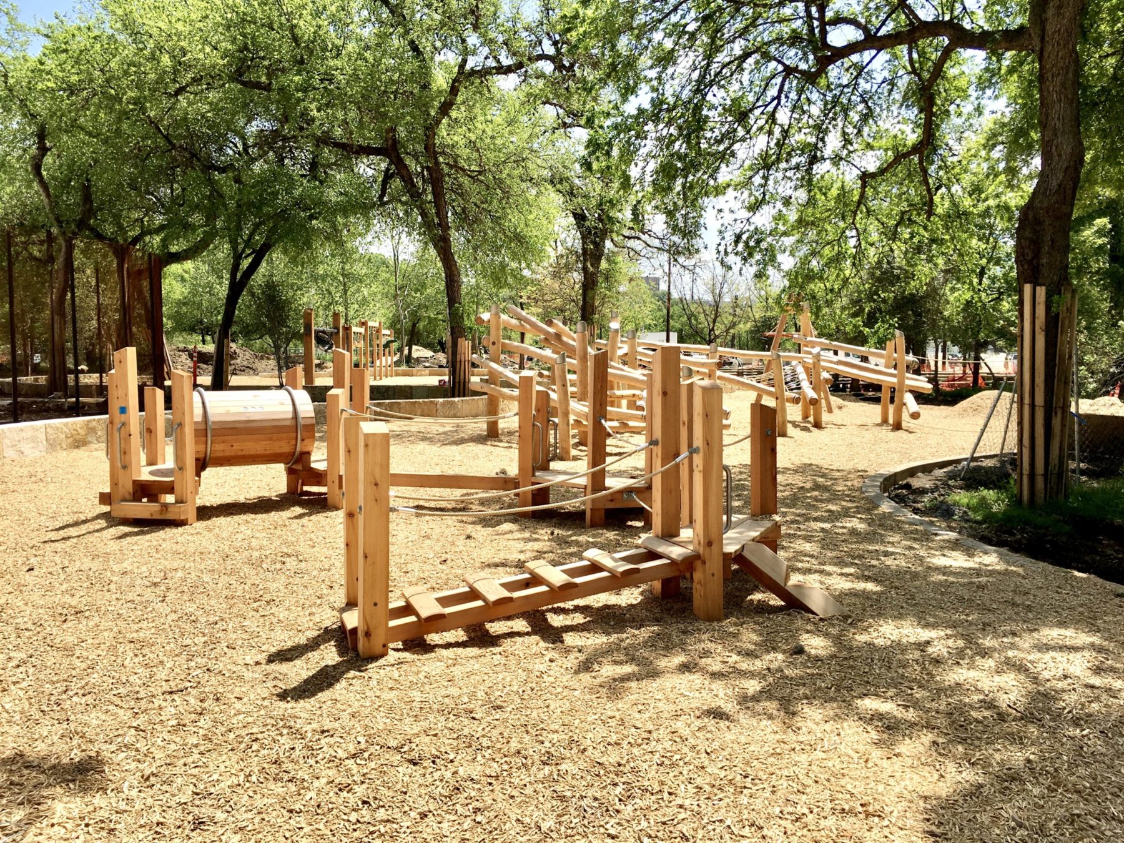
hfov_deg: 61.7
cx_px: 562
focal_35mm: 29
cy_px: 422
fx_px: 942
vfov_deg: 48.2
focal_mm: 4.15
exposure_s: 1/1374
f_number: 2.2
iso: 25
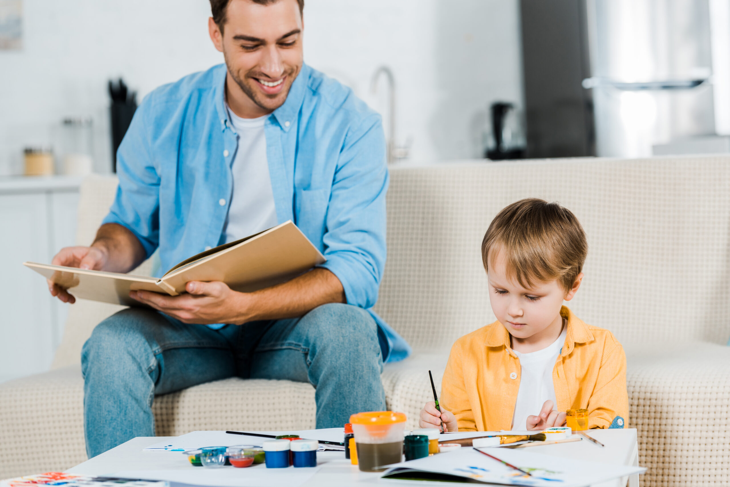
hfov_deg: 18.6
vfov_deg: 12.5
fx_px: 2231
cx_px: 365
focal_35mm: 110
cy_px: 244
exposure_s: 1/160
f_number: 4.5
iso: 100
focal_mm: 110
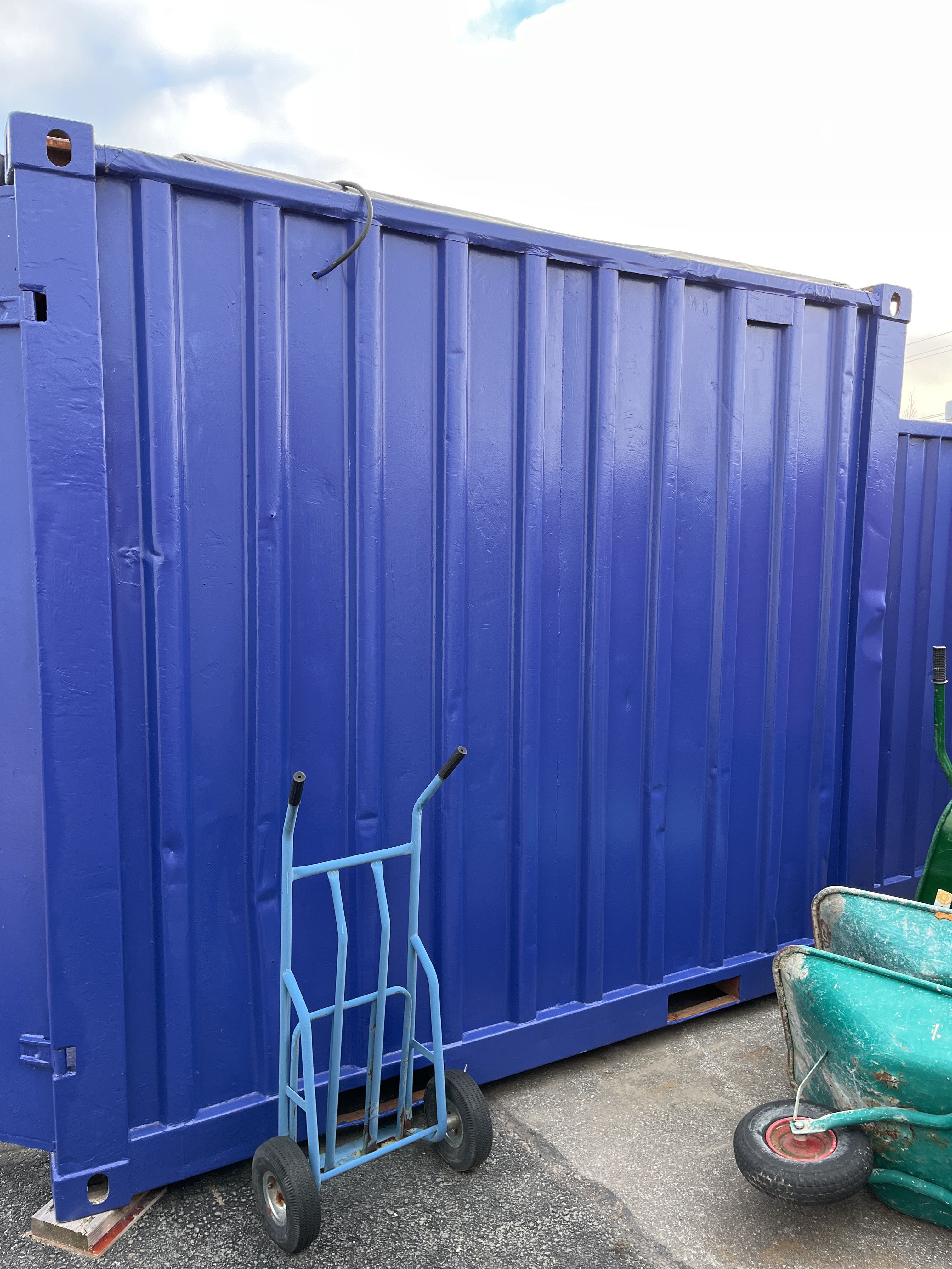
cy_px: 634
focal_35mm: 26
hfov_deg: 53.1
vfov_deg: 67.3
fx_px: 953
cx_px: 476
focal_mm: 5.1
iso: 64
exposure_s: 1/166
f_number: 1.6
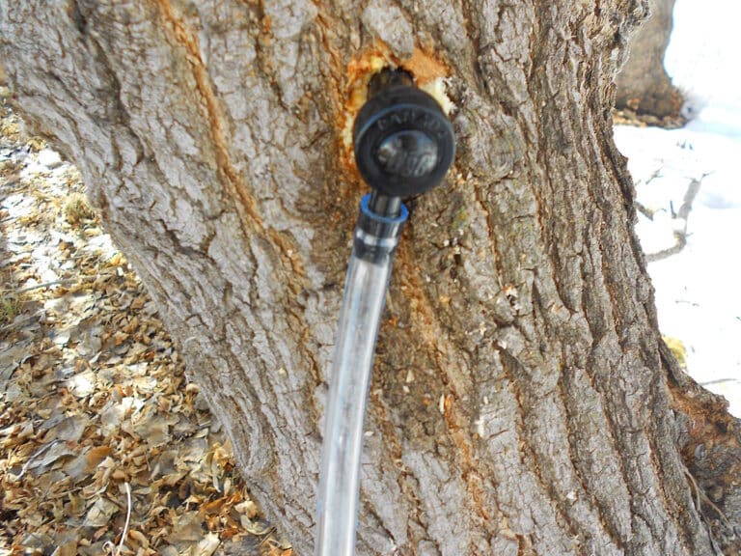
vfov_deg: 53.1
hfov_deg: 67.3
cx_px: 370
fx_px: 557
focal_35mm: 26
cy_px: 278
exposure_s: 1/100
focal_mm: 4.6
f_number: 3.2
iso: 80
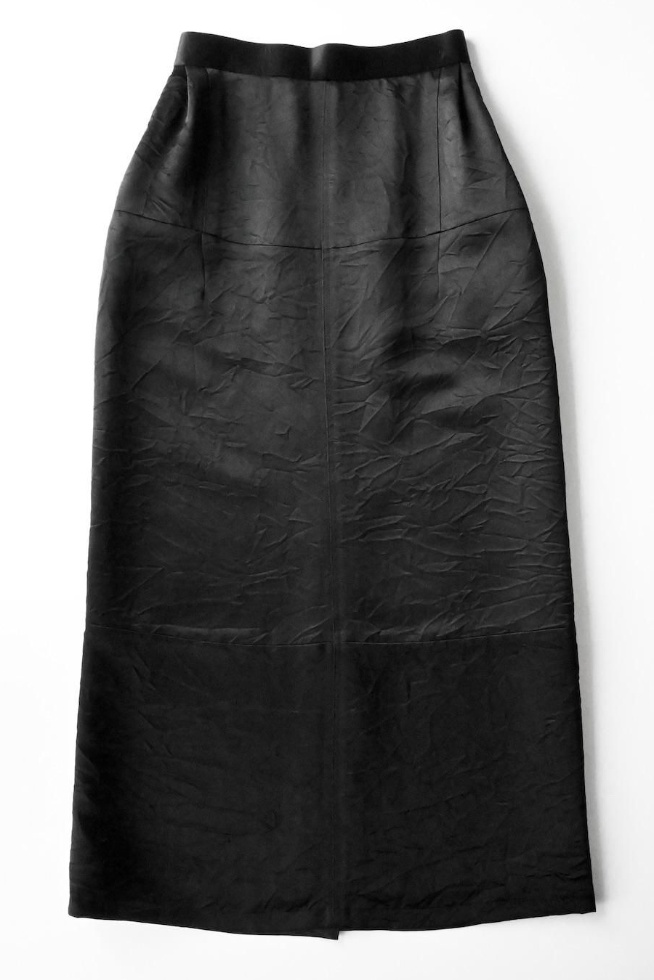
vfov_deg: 56.8
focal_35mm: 33
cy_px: 478
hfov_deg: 39.7
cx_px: 324
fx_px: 906
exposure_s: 1/400
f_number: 13
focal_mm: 21.5
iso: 25600
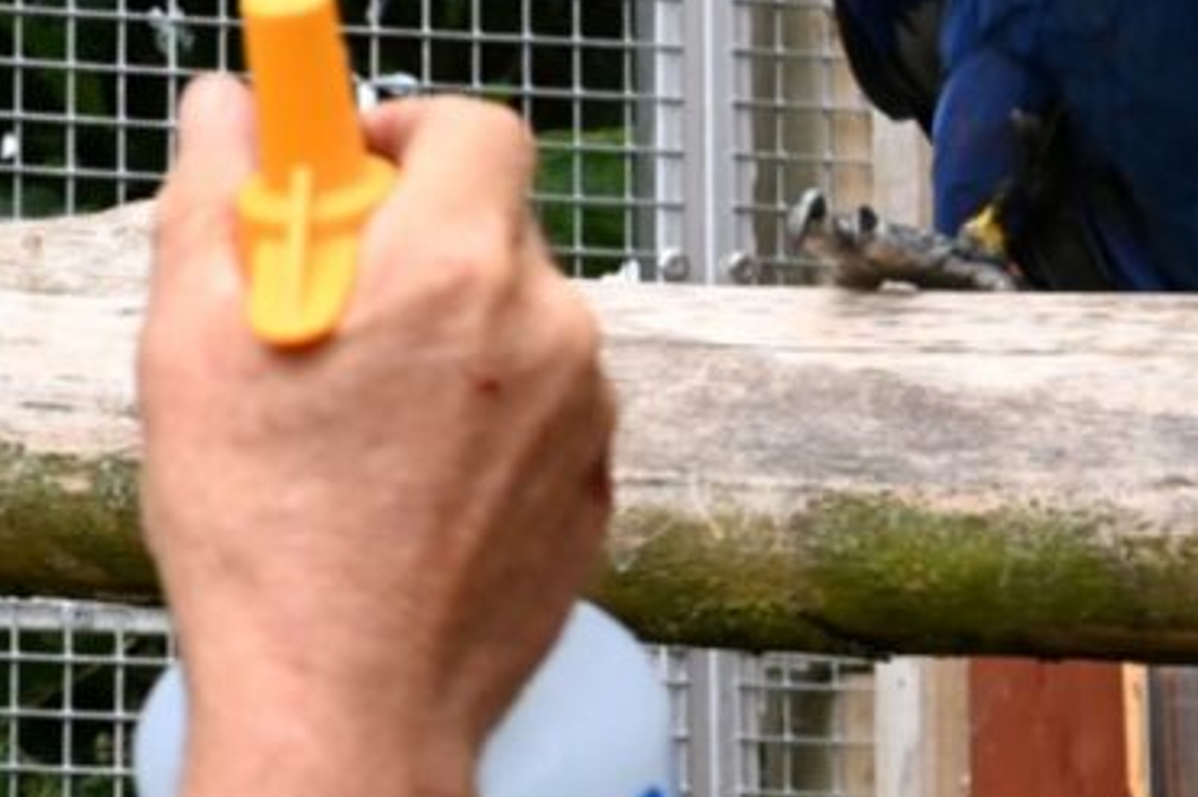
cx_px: -680
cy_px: 172
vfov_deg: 8.6
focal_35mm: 159
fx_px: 5286
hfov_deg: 12.2
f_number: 5.6
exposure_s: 1/640
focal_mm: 34
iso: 500
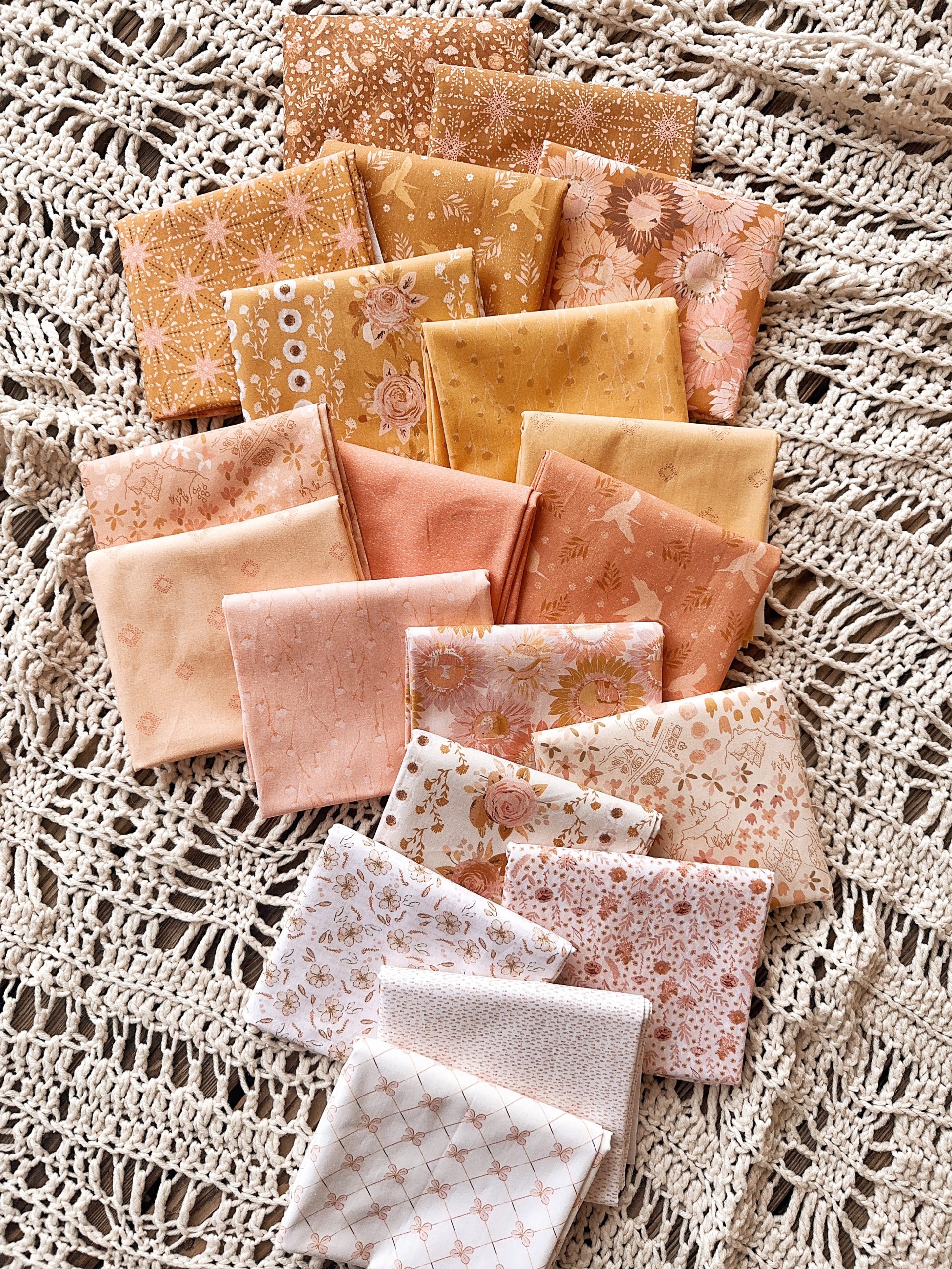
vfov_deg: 71.6
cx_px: 476
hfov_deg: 56.8
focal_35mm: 24
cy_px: 634
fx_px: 880
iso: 80
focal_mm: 6.86
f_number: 1.78
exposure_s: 1/1215
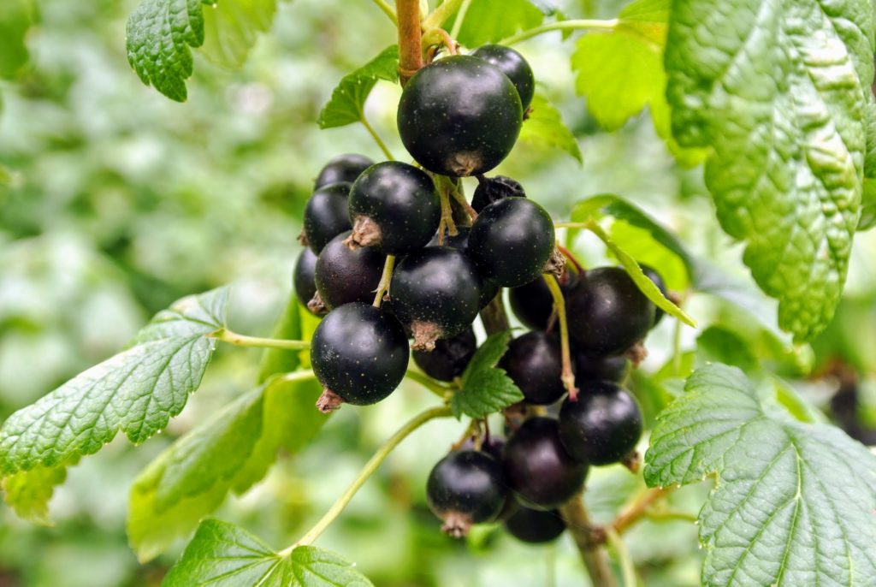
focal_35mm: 49
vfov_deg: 27.6
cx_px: 438
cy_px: 294
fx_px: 1194
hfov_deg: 40.3
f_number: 4.5
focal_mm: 18.2
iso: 110
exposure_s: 1/125
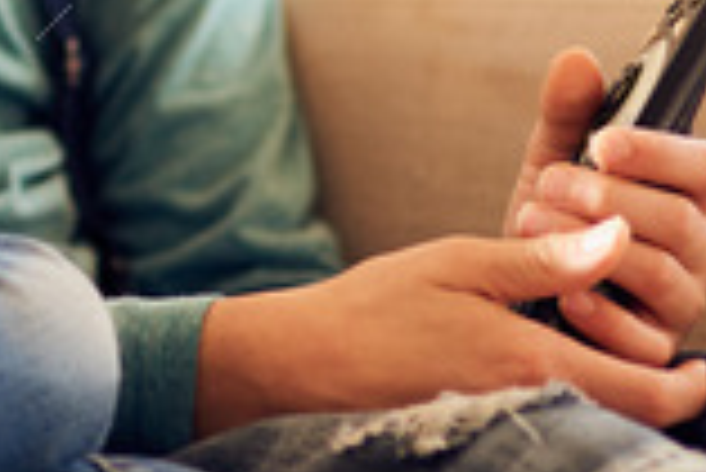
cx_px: -283
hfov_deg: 6.4
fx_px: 6262
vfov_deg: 4.3
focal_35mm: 319
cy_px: -126
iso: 100
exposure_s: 1/250
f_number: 2
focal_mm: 85
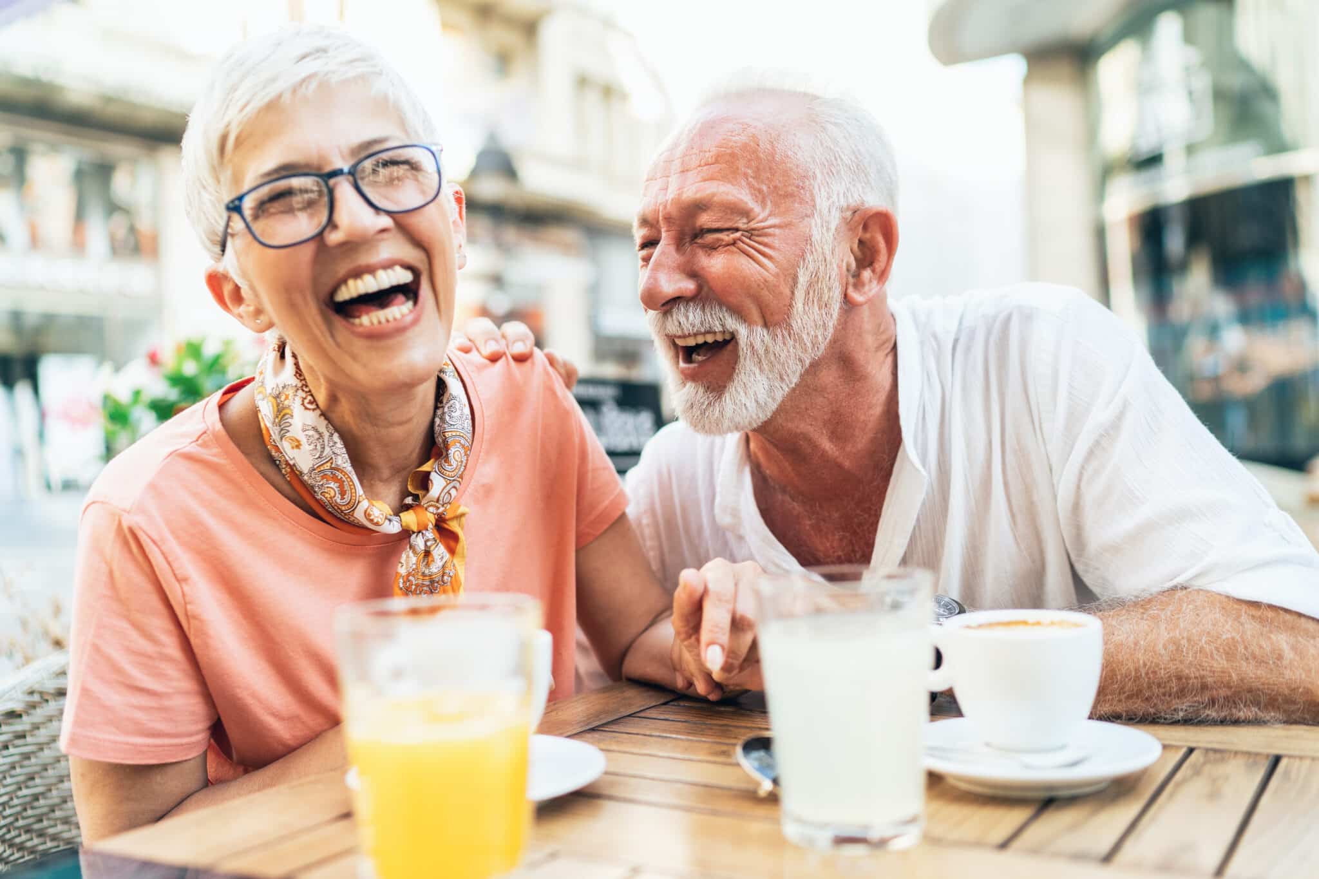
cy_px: 440
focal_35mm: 35
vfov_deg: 37.8
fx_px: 1282
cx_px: 660
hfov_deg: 54.4
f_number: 2
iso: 640
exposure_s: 1/1250
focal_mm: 35
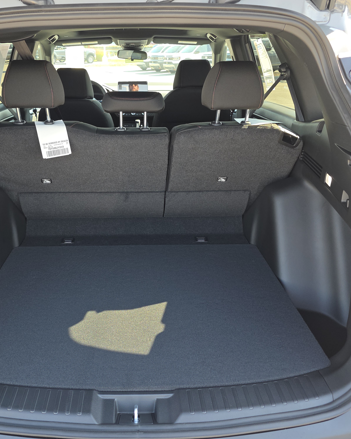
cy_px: 219
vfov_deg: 58.8
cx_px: 132
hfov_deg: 48.1
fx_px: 389
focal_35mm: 30
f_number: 1.7
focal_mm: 6.3
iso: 50
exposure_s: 1/180
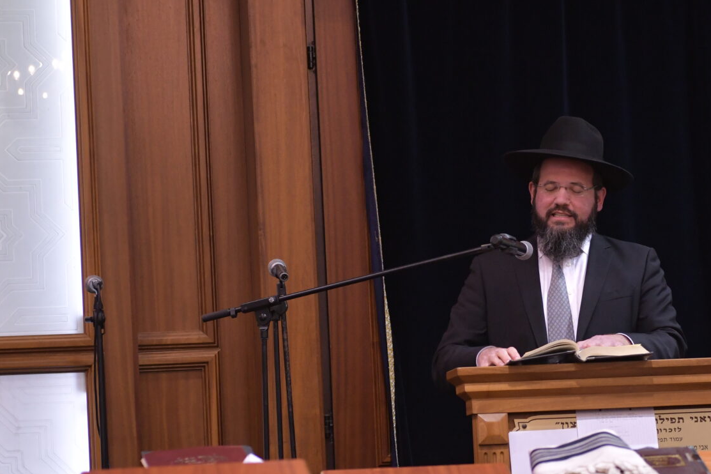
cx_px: 499
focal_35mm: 161
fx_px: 3180
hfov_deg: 12.7
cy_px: 304
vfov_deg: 8.5
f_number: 2.8
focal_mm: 70
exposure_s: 1/250
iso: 1250
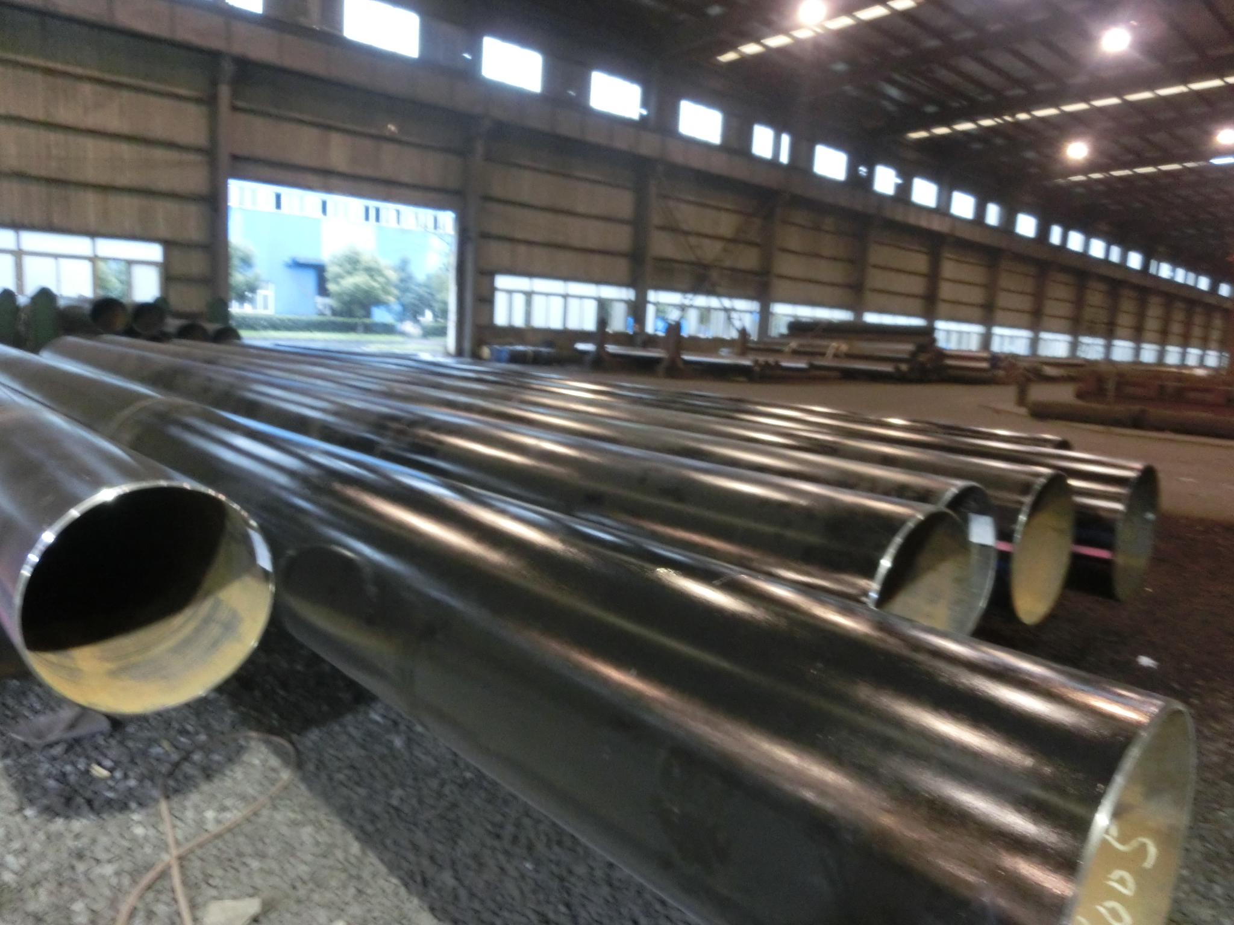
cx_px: 617
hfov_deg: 71.6
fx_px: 856
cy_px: 462
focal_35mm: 24
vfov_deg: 56.8
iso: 800
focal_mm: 4.24
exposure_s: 1/15
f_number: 3
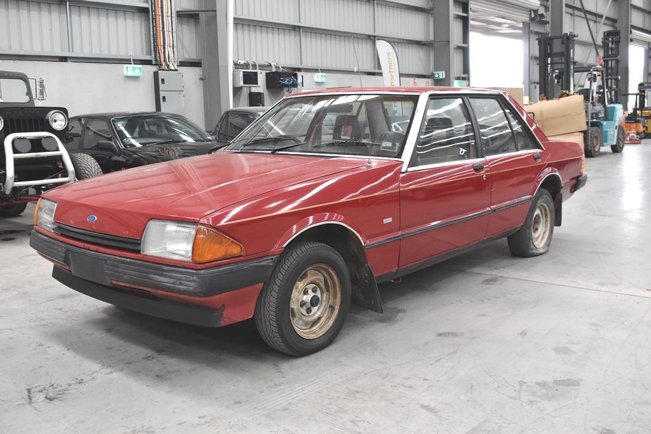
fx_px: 651
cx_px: 326
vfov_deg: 36.9
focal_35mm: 36
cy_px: 217
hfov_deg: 53.1
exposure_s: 1/160
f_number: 6.3
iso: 1600
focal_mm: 24
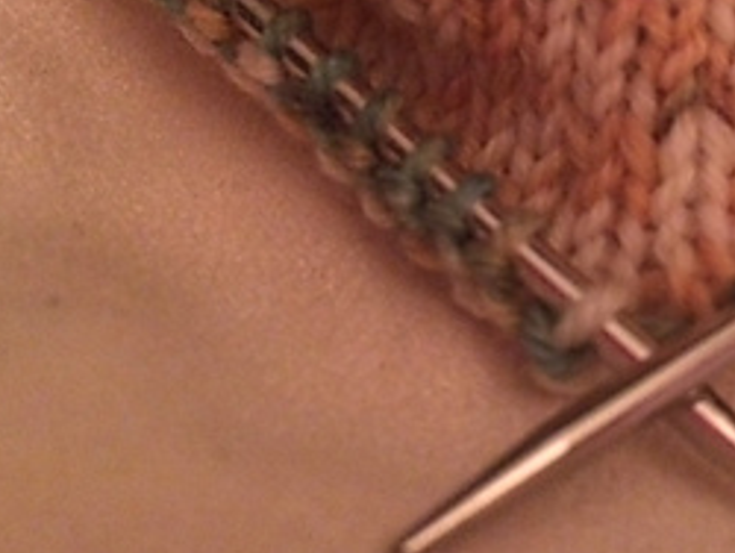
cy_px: 107
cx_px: 623
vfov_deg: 24.1
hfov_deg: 31.1
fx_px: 1275
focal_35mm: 60
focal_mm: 4.12
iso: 640
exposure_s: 1/15
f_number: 2.2
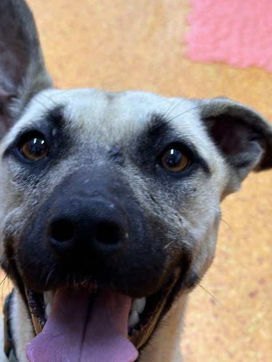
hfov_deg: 17.0
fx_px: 911
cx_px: 101
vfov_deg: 22.3
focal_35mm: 87
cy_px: 280
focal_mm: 6.86
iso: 100
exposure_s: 1/60
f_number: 1.78
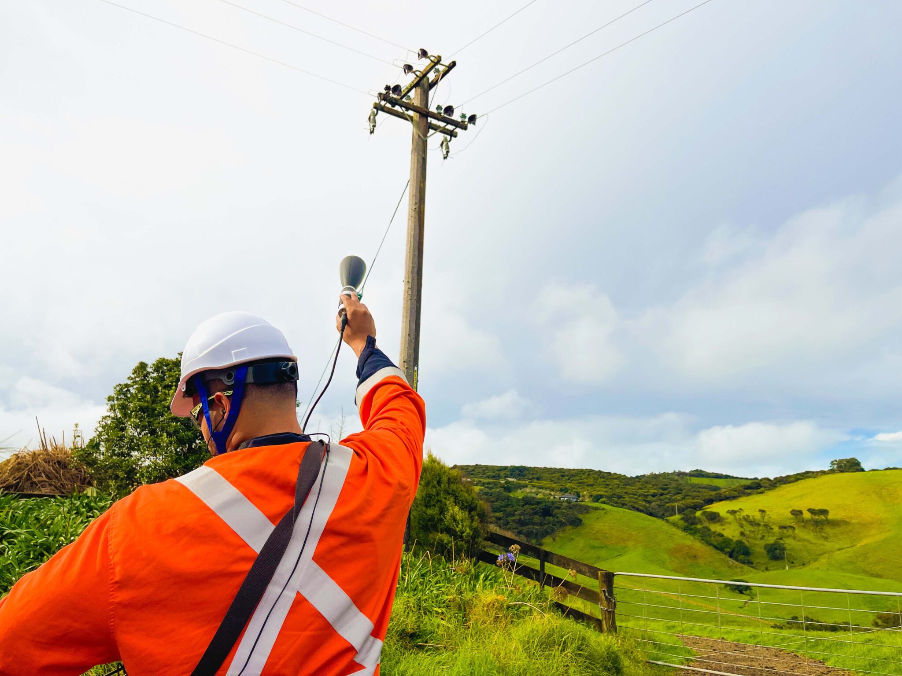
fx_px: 677
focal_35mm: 26
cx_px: 451
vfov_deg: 53.1
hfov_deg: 67.3
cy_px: 338
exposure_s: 1/6000
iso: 32
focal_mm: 5.1
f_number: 1.6
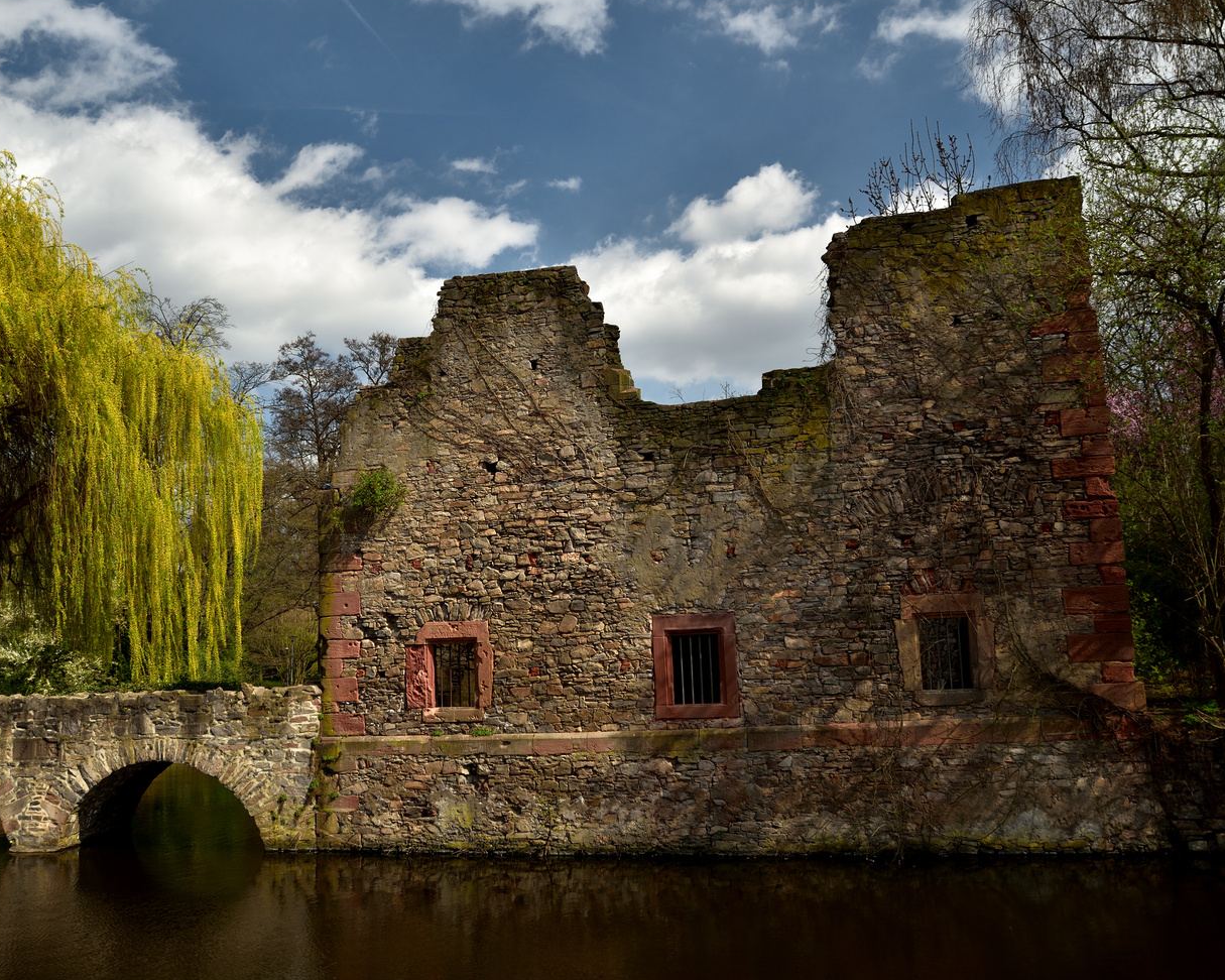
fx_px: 1088
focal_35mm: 30
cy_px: 501
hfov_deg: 58.4
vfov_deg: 48.5
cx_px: 510
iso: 100
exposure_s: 1/125
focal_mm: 24
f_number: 5.6
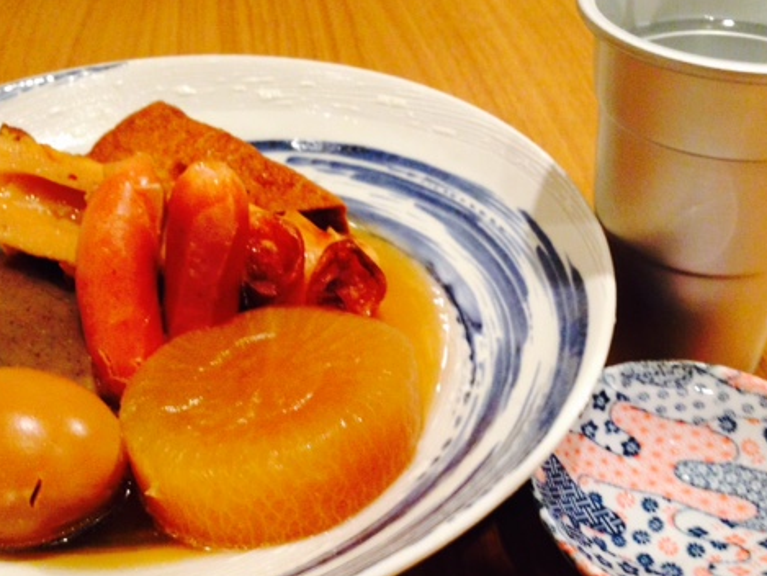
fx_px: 997
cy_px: 311
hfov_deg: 42.0
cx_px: 425
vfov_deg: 32.2
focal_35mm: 45
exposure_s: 1/20
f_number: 2.4
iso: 200
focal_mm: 4.12
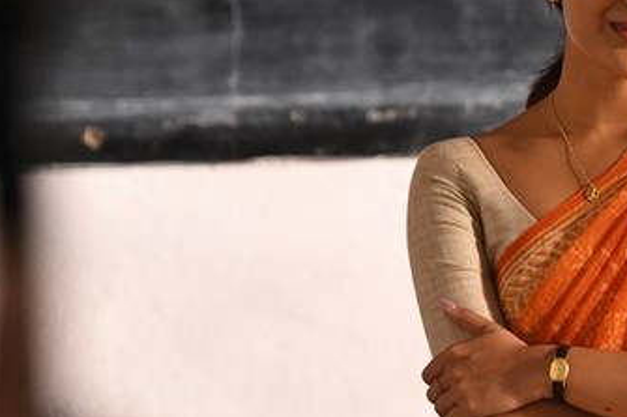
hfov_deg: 4.0
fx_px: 9052
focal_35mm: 520
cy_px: 214
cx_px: 737
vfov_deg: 2.6
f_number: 4
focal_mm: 170
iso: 2000
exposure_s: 1/160
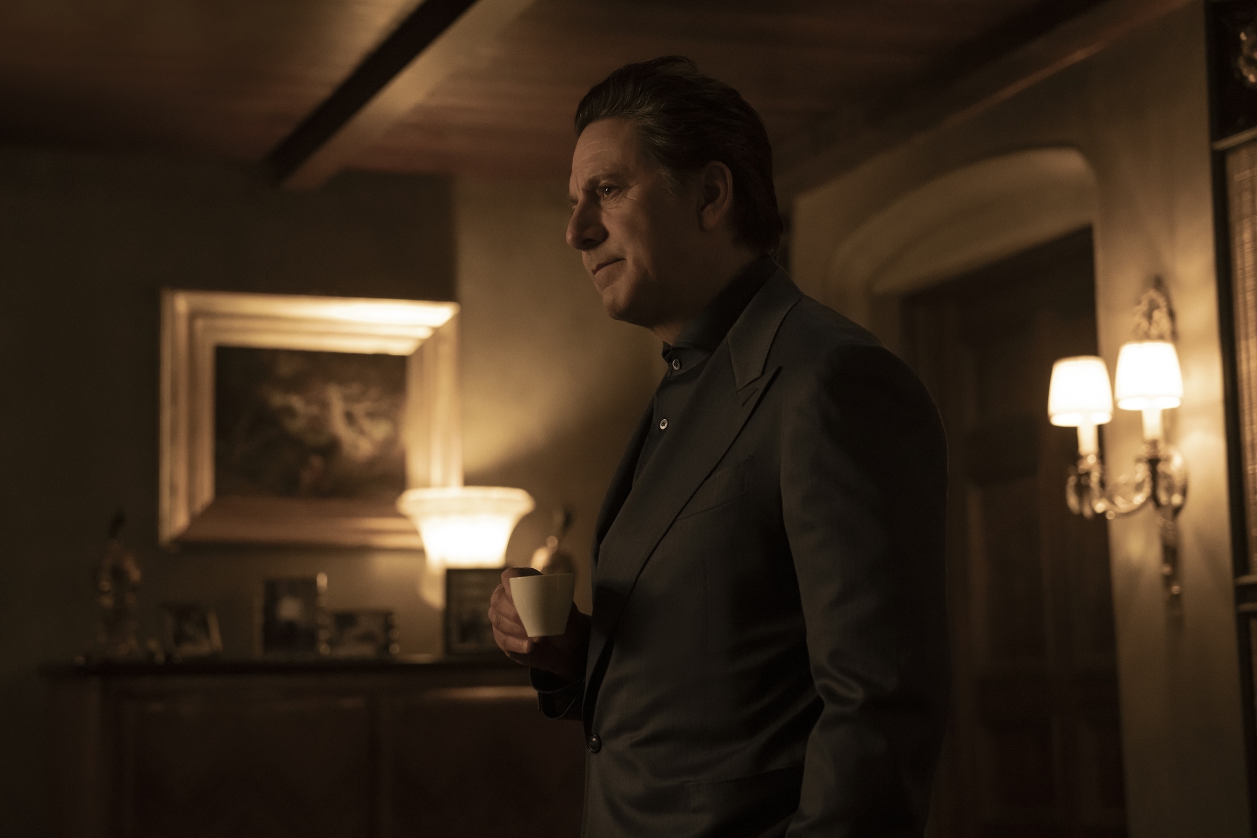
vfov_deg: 19.5
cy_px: 419
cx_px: 628
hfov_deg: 28.8
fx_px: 2444
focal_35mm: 70
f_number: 2.8
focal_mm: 70
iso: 5000
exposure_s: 1/100
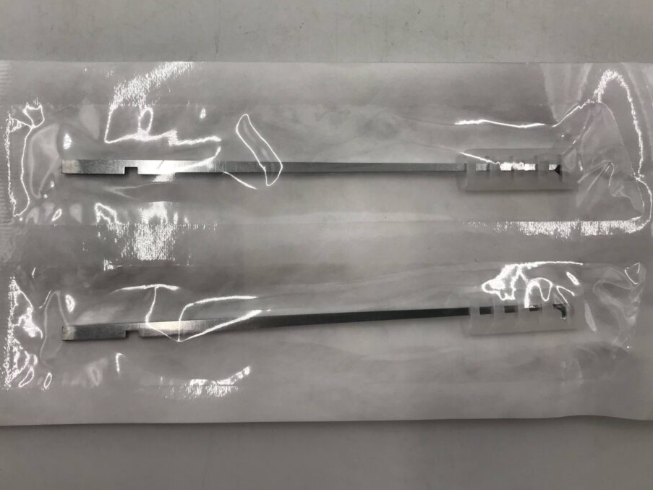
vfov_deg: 45.4
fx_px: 585
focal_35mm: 31
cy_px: 236
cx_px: 309
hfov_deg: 58.3
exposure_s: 1/60
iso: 32
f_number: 1.8
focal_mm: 3.99
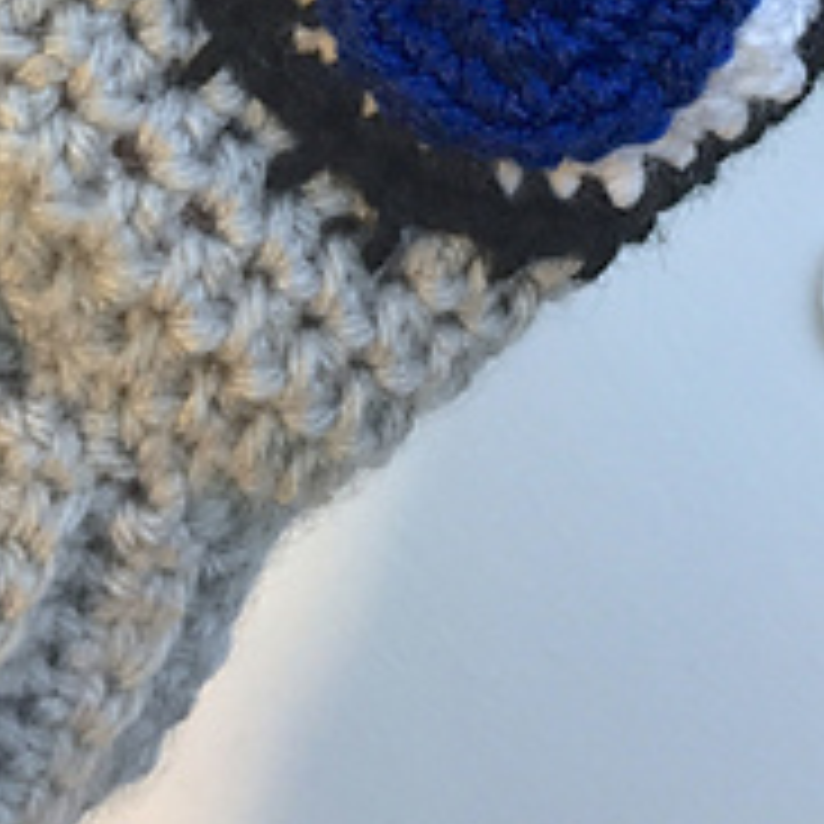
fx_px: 1885
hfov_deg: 24.6
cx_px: 493
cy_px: -288
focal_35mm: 70
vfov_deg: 21.8
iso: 125
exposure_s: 1/30
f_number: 2.2
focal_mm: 4.15
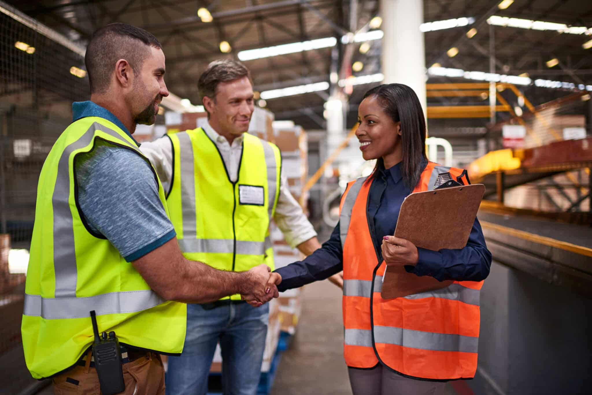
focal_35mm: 35
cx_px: 296
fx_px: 576
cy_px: 198
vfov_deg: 37.9
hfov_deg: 54.4
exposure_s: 1/400
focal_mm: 35
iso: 640
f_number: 2
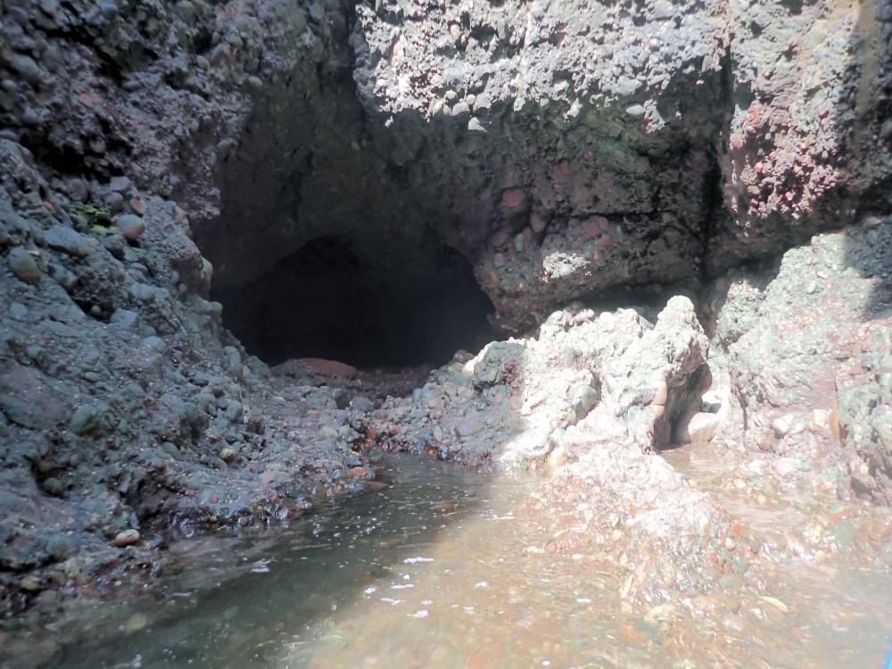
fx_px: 644
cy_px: 334
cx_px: 446
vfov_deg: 54.9
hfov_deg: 69.4
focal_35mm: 25
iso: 100
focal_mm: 4.5
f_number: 2
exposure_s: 1/80
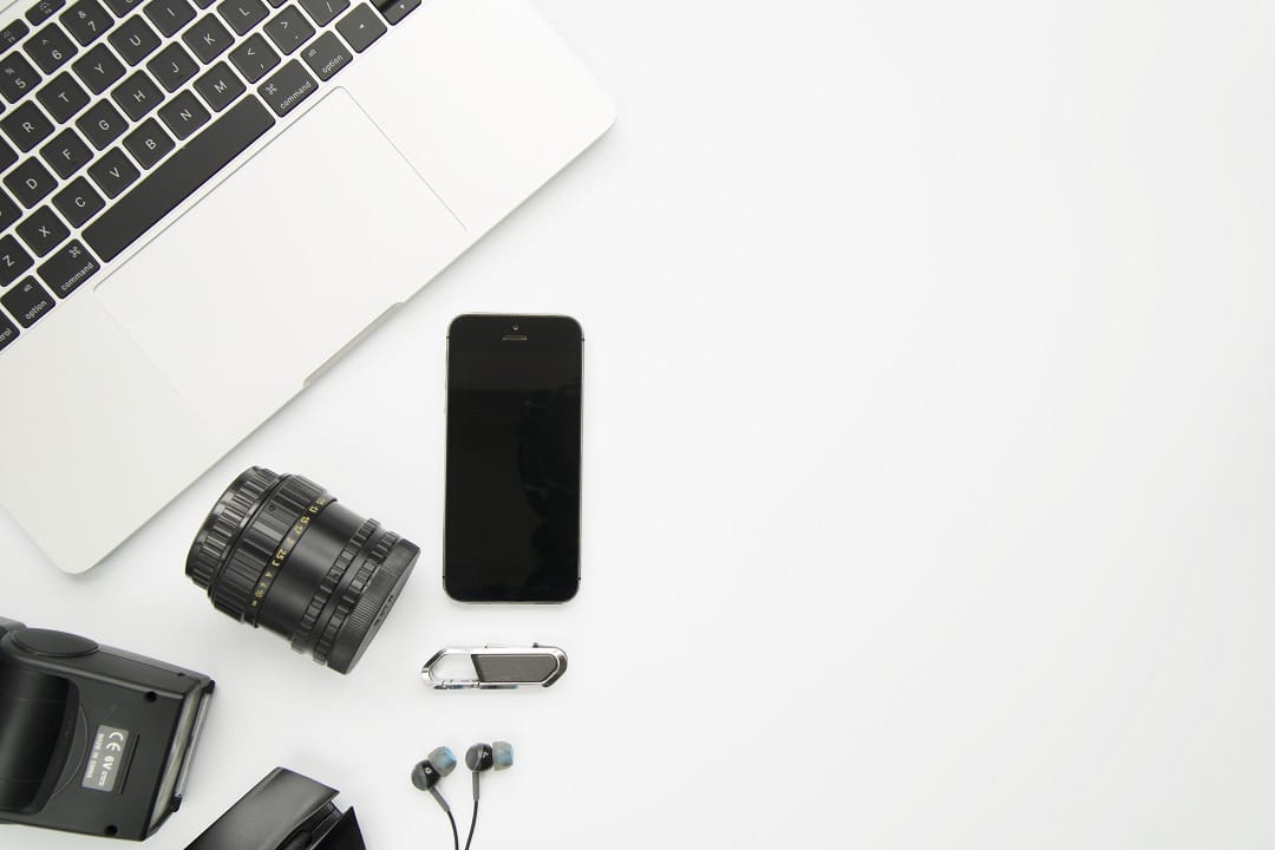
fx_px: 1169
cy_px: 425
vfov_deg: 40.0
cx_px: 638
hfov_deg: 57.2
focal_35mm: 33
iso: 100
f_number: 9
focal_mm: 33
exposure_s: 1/2
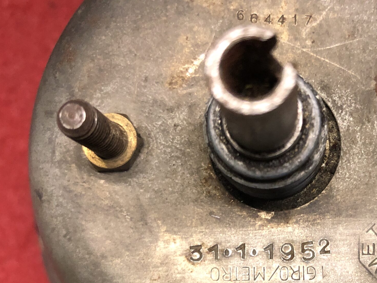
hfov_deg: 37.8
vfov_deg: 28.7
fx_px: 534
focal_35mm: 49
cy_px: 247
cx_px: 291
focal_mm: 3.99
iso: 100
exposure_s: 1/13
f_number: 1.8
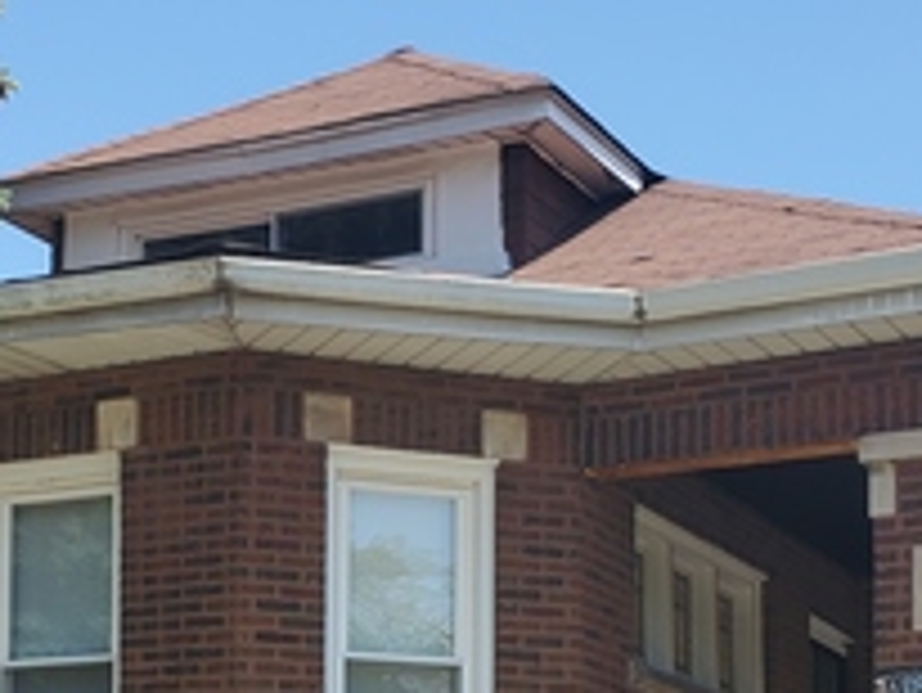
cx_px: 414
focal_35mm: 81
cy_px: 864
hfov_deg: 24.1
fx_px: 2159
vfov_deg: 17.3
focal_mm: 4.3
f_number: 2.4
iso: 50
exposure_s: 1/942
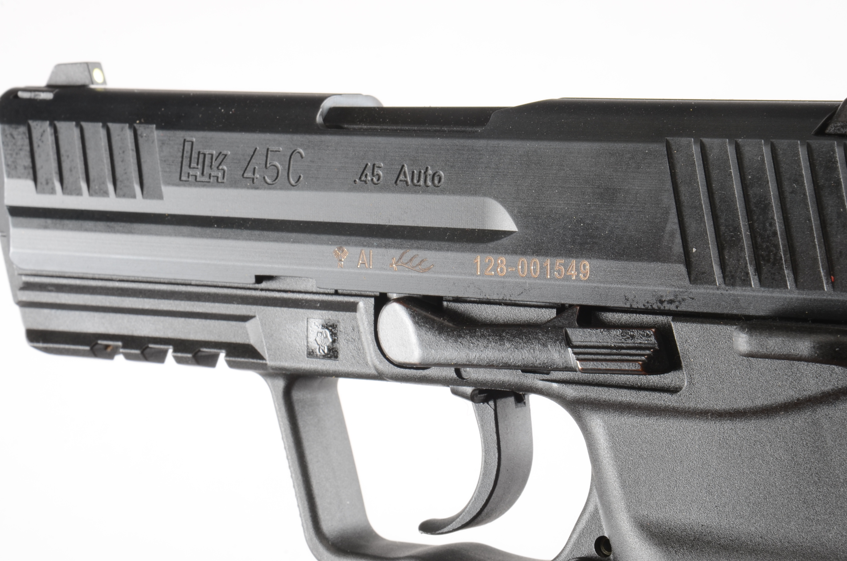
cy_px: 280
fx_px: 3698
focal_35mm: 158
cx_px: 424
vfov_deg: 8.7
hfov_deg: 13.1
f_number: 22
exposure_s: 1/160
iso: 160
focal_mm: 105
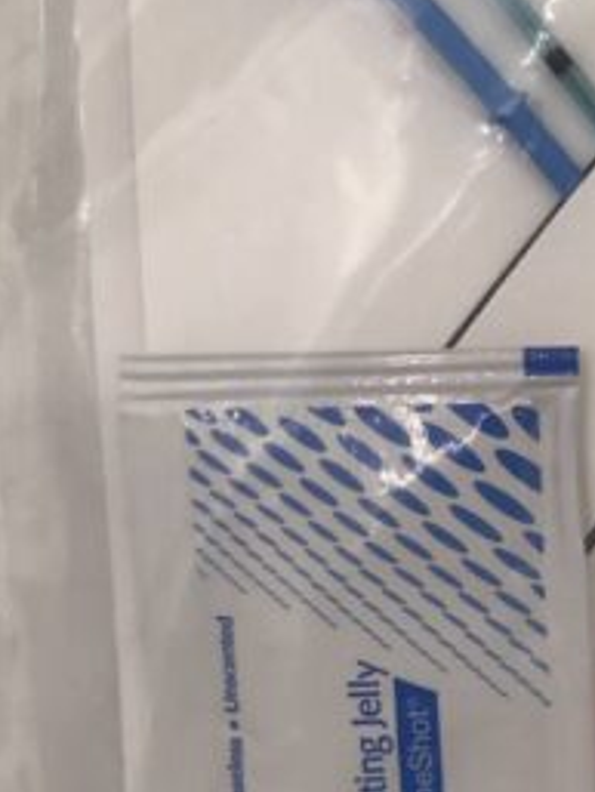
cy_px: 376
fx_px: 1992
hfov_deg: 16.0
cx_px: 814
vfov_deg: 22.5
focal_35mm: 87
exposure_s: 1/251
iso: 20
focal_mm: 3.99
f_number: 1.8
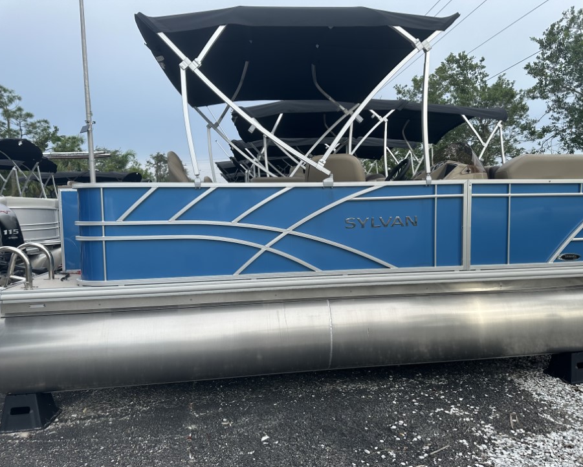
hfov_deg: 65.9
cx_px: 318
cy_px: 241
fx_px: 449
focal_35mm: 26
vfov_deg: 54.9
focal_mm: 6.86
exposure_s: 1/1988
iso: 80
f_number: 1.78
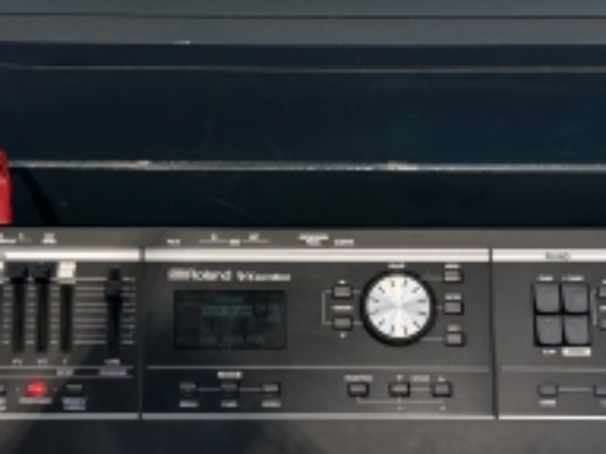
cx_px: 221
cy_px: 284
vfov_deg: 22.5
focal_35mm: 65
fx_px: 1138
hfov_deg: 29.7
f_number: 1.78
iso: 64
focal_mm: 6.76
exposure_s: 1/120
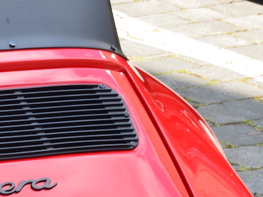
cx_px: -136
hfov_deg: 9.5
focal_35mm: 201
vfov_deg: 7.4
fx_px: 1528
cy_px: 142
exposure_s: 1/60
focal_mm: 28
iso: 250
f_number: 10
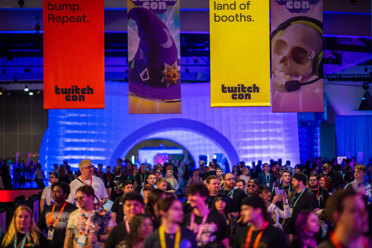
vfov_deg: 13.0
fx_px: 1085
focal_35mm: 105
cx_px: 186
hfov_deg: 19.5
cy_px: 124
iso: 1000
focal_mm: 105
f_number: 1.4
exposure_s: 1/320
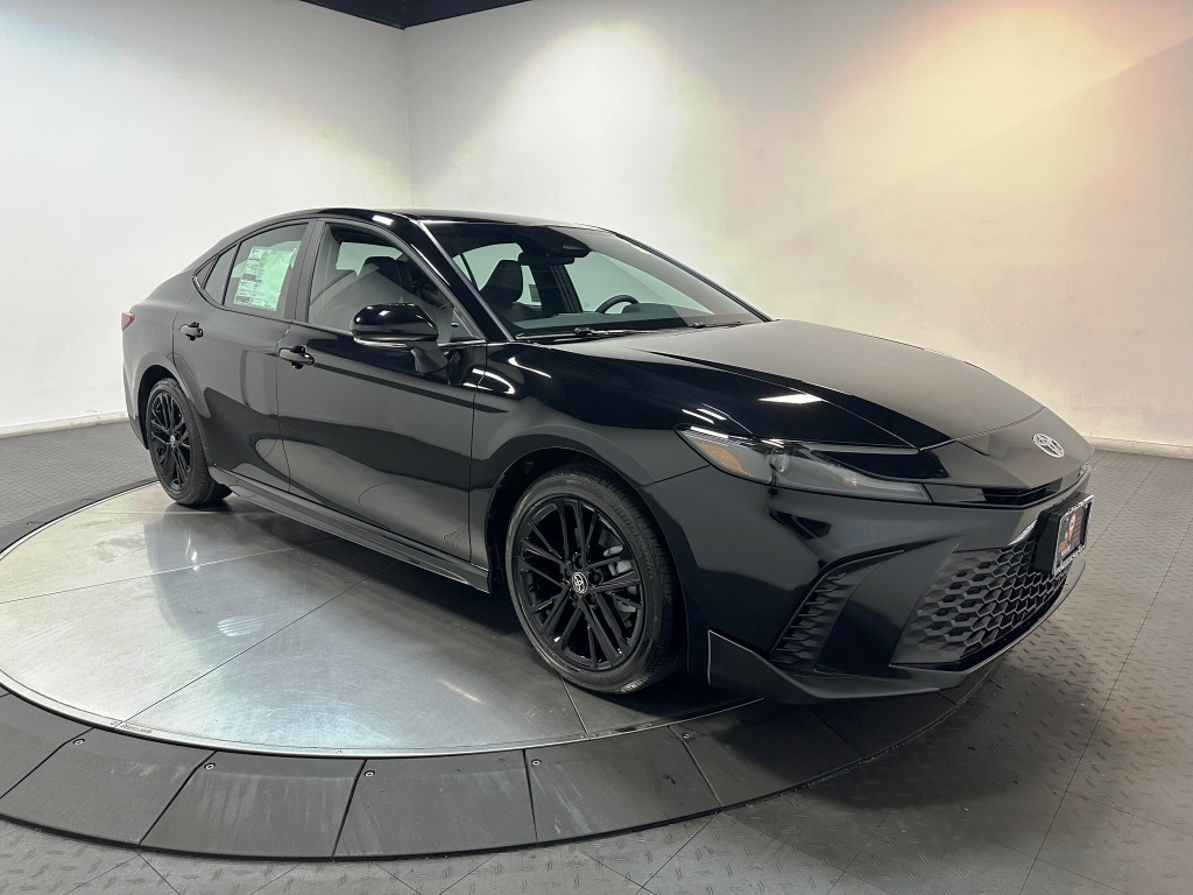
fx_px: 827
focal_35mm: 24
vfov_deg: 56.8
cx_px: 596
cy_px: 448
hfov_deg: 71.6
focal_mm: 6.86
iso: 250
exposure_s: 1/60
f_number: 1.78
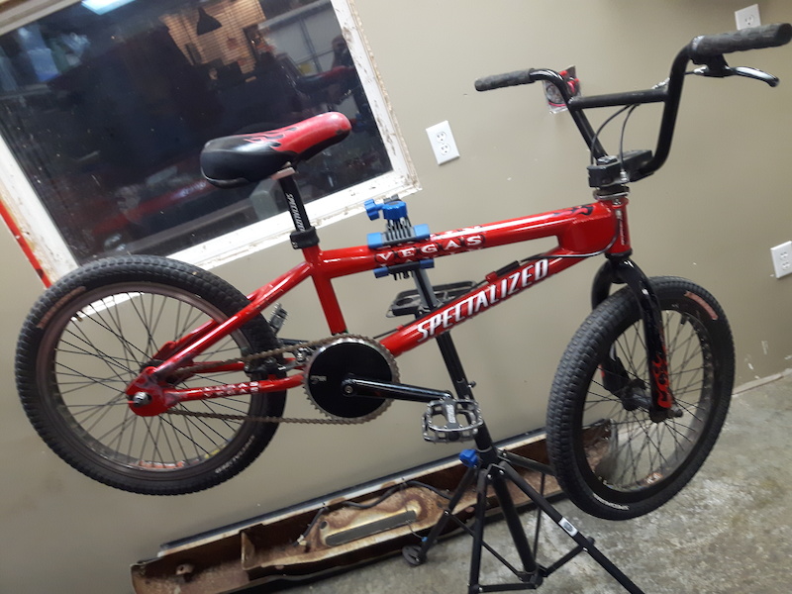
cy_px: 297
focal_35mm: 31
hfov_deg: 58.4
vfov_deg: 45.4
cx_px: 396
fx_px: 709
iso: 160
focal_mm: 3.7
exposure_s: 1/20
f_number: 1.9
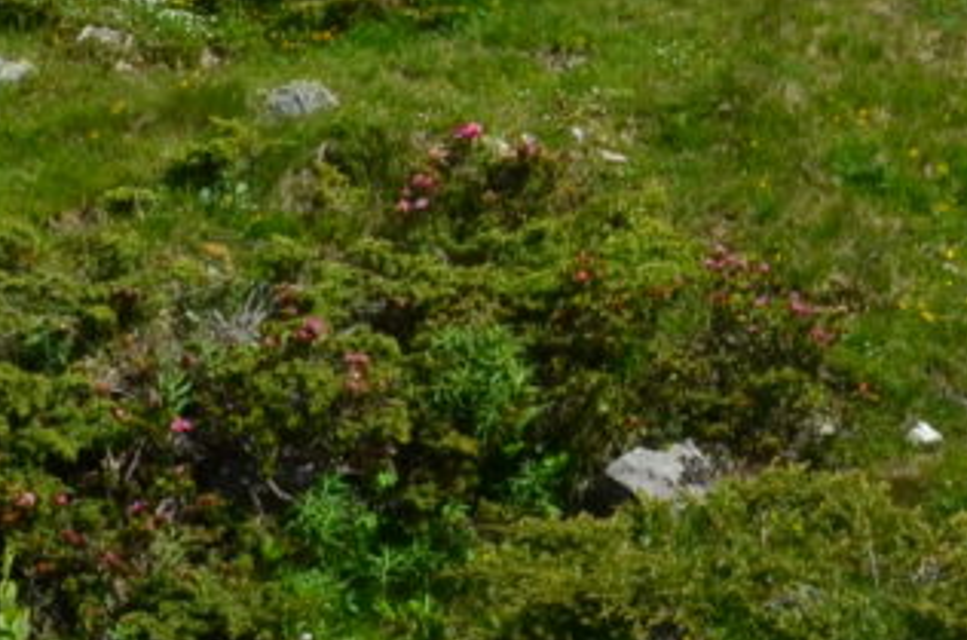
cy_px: -1216
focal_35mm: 175
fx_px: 4689
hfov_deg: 11.7
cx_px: 820
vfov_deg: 7.1
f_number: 10
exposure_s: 1/320
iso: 200
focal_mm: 18
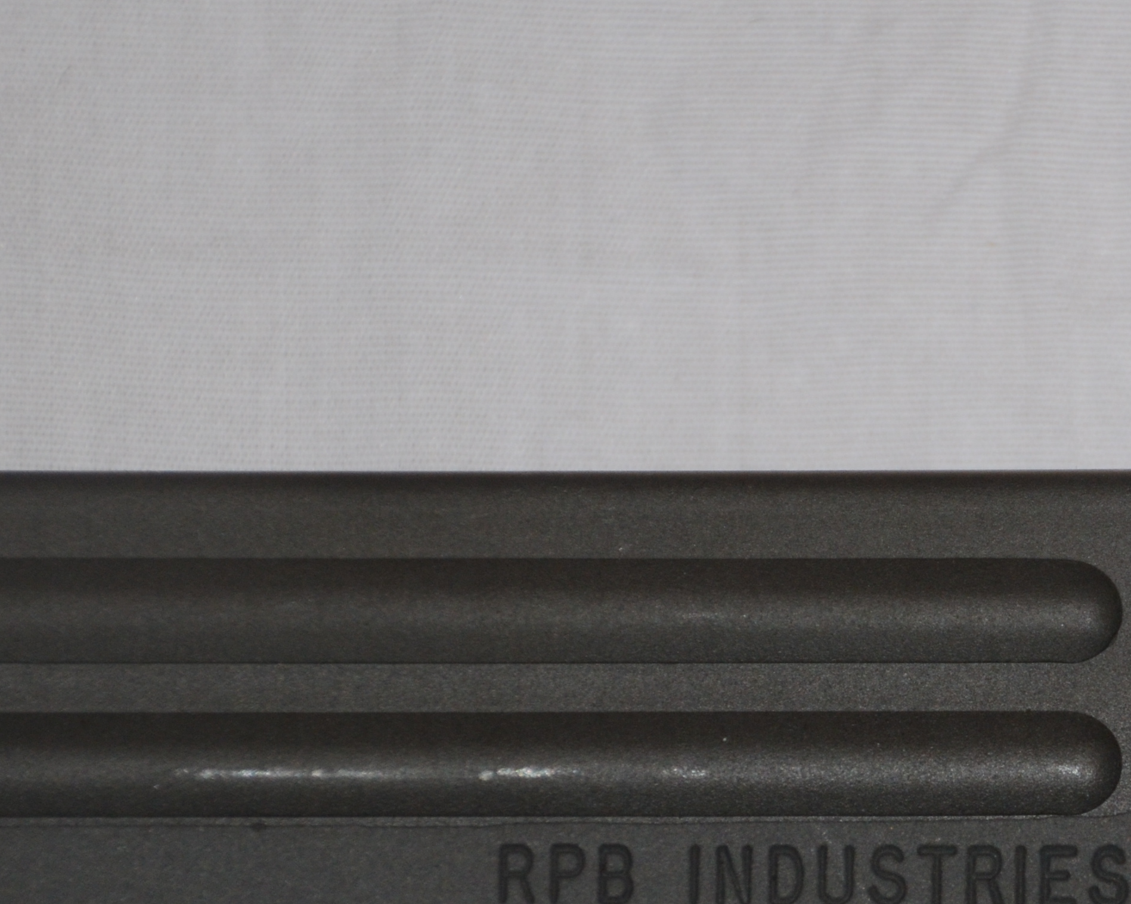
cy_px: 816
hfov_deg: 3.8
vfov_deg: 3.0
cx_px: 1123
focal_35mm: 511
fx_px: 17102
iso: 500
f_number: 5.6
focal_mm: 140
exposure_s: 1/60
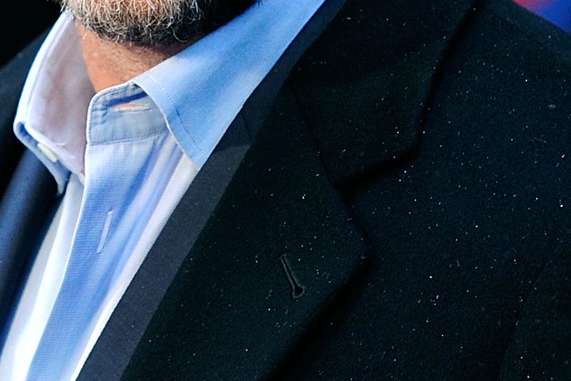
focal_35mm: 692
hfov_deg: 3.0
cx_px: 188
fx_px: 10975
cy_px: -51
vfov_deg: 2.0
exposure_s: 1/320
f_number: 4
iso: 1600
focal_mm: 200
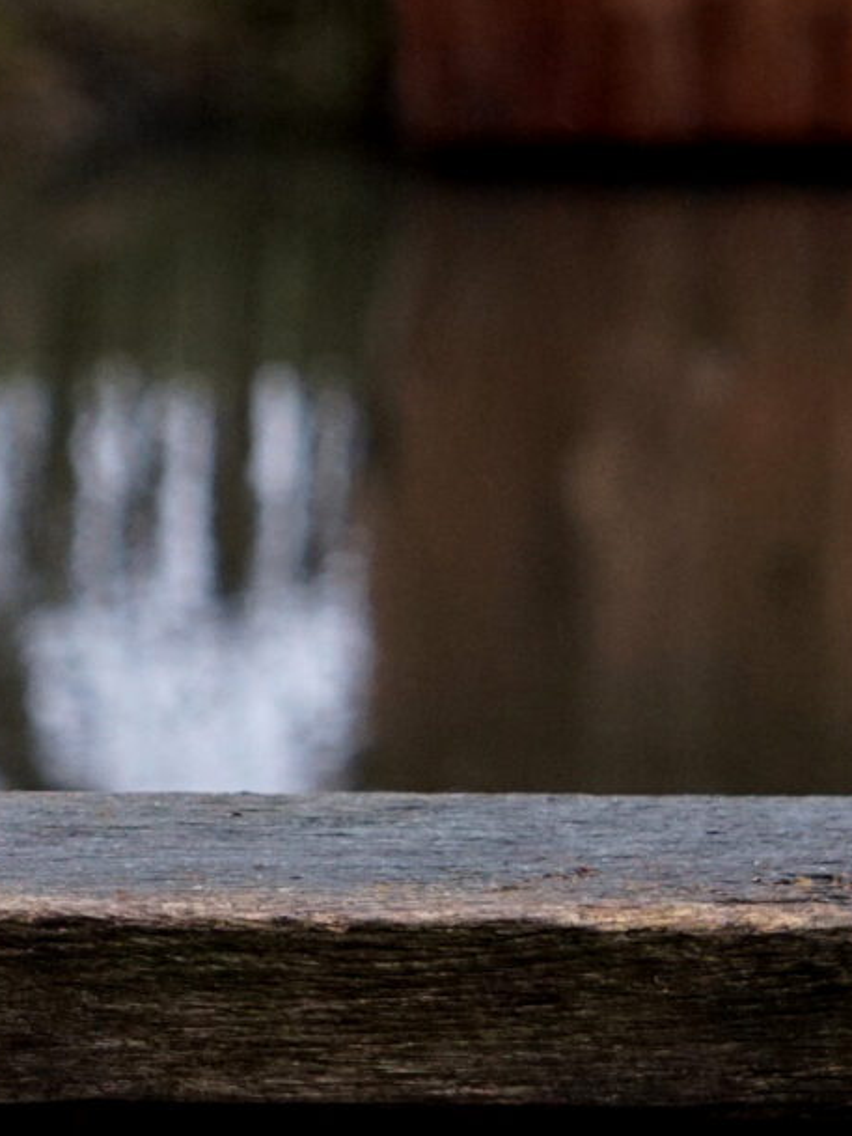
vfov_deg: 5.9
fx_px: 10925
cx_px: 95
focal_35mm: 333
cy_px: 640
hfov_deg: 4.5
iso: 640
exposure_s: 1/160
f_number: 4.5
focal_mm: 55
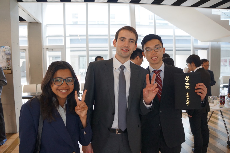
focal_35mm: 27
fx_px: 172
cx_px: 115
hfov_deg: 67.5
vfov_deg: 47.8
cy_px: 76
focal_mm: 18
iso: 640
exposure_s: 1/160
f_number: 4
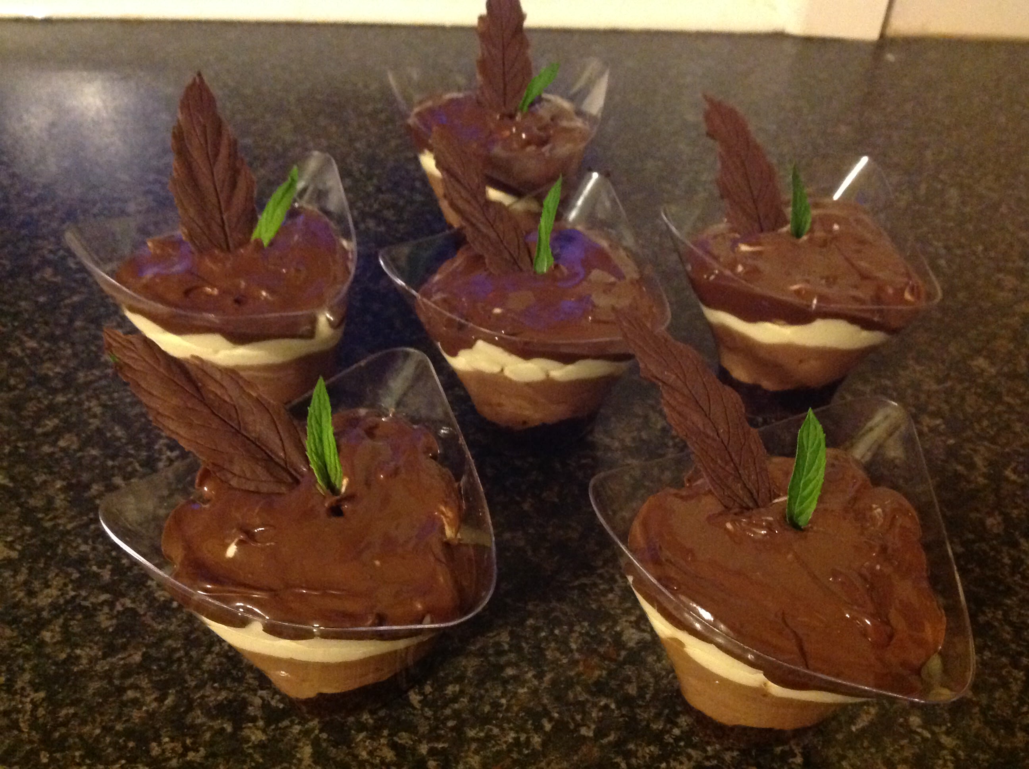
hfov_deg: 52.7
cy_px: 384
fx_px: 1039
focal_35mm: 35
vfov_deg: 40.6
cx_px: 514
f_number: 2.4
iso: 800
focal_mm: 4.3
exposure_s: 1/17
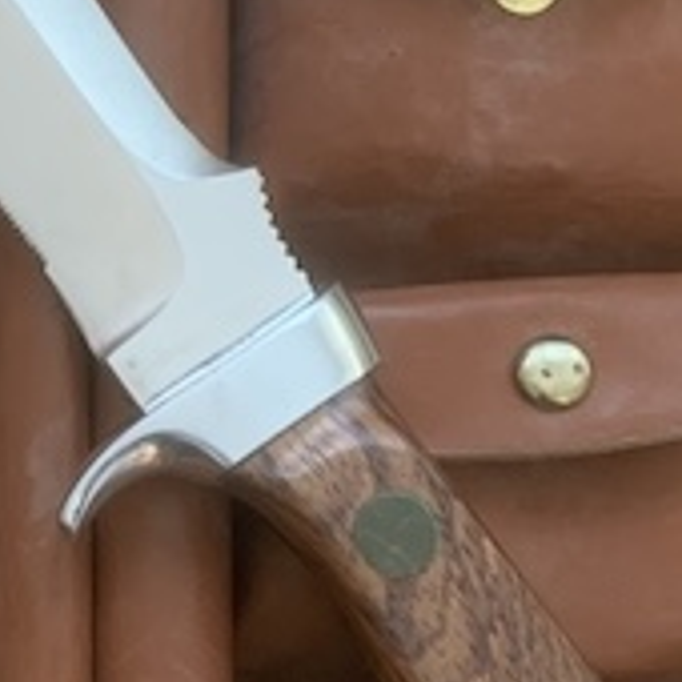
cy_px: 275
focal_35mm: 90
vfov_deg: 19.3
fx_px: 2006
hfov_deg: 19.0
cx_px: 96
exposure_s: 1/41
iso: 400
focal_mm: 4.25
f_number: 1.8
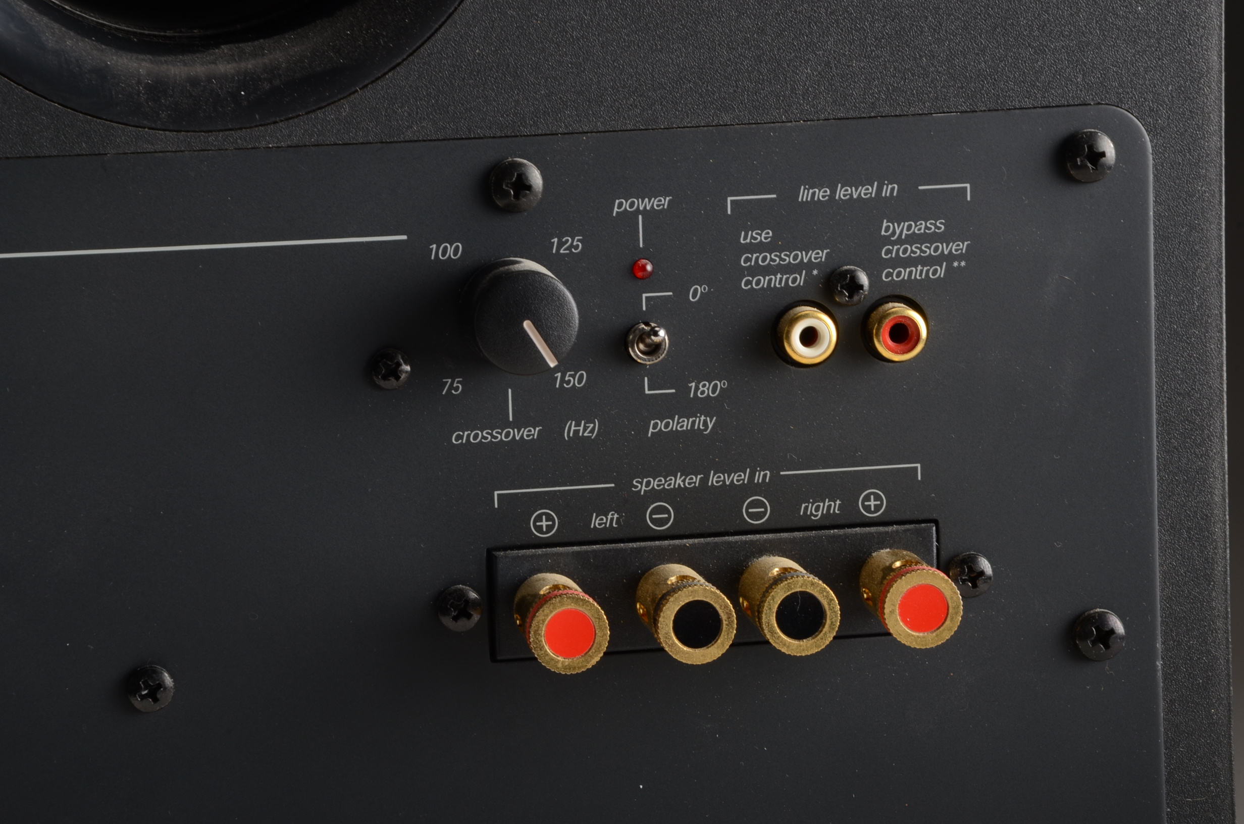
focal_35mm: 158
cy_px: 412
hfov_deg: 13.1
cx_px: 622
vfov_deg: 8.7
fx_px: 5431
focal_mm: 105
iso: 200
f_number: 20
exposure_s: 1/200
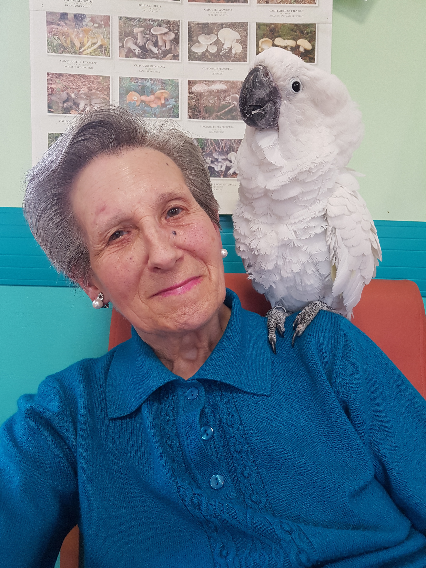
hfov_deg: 53.1
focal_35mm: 26
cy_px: 284
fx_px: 427
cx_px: 213
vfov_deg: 67.3
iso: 125
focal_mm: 4.2
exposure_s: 1/50
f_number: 1.7
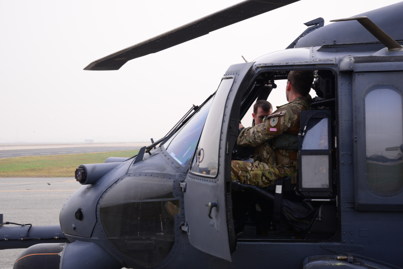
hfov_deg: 20.8
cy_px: 134
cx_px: 202
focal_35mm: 98
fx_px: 1097
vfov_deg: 14.0
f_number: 20
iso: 800
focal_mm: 98
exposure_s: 1/60
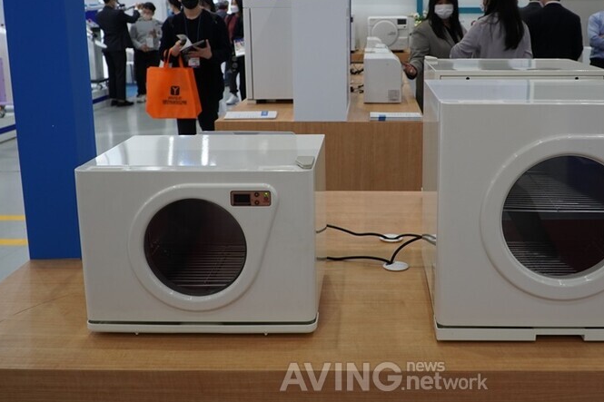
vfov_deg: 33.8
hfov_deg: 49.2
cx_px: 371
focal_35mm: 39
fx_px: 654
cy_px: 125
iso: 500
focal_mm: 18
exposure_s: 1/160
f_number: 4
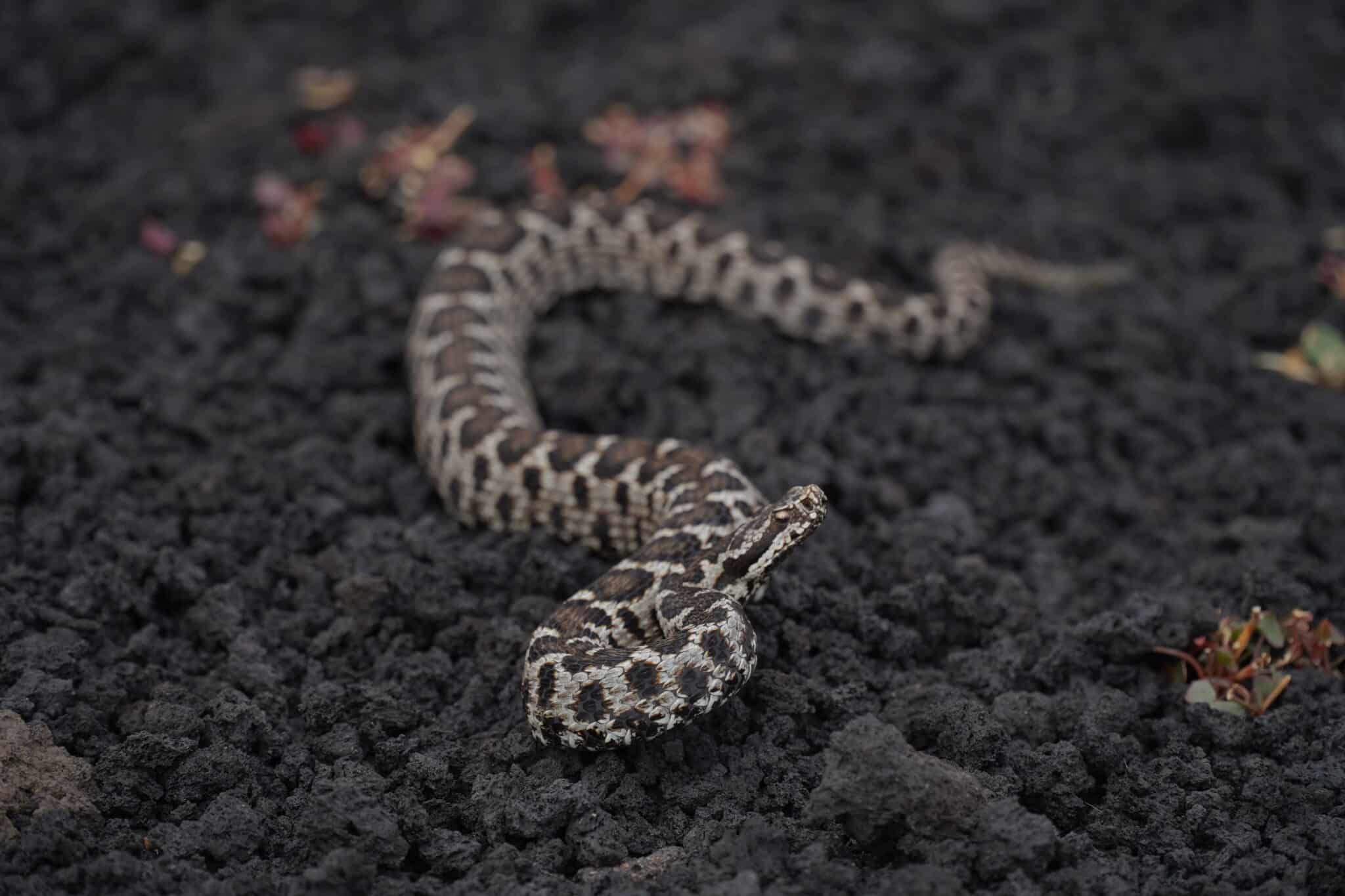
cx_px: 672
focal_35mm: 135
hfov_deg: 15.2
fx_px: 5043
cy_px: 448
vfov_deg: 10.2
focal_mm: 90
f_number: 4.5
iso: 80
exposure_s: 1/250
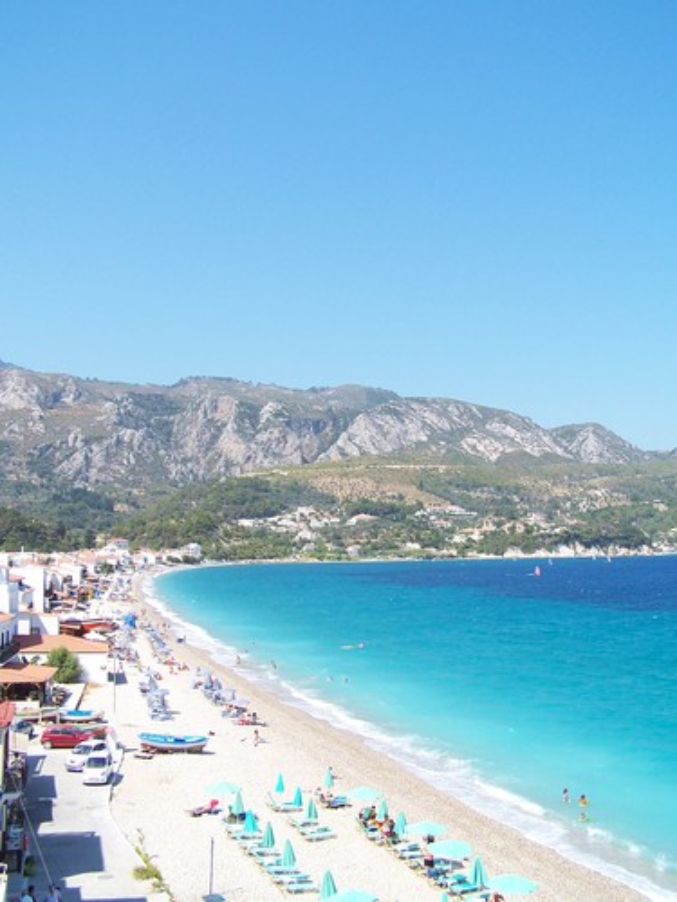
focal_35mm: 38
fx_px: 991
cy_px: 451
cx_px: 338
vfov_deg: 49.0
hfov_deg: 37.7
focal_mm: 6.3
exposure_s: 1/500
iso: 80
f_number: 4
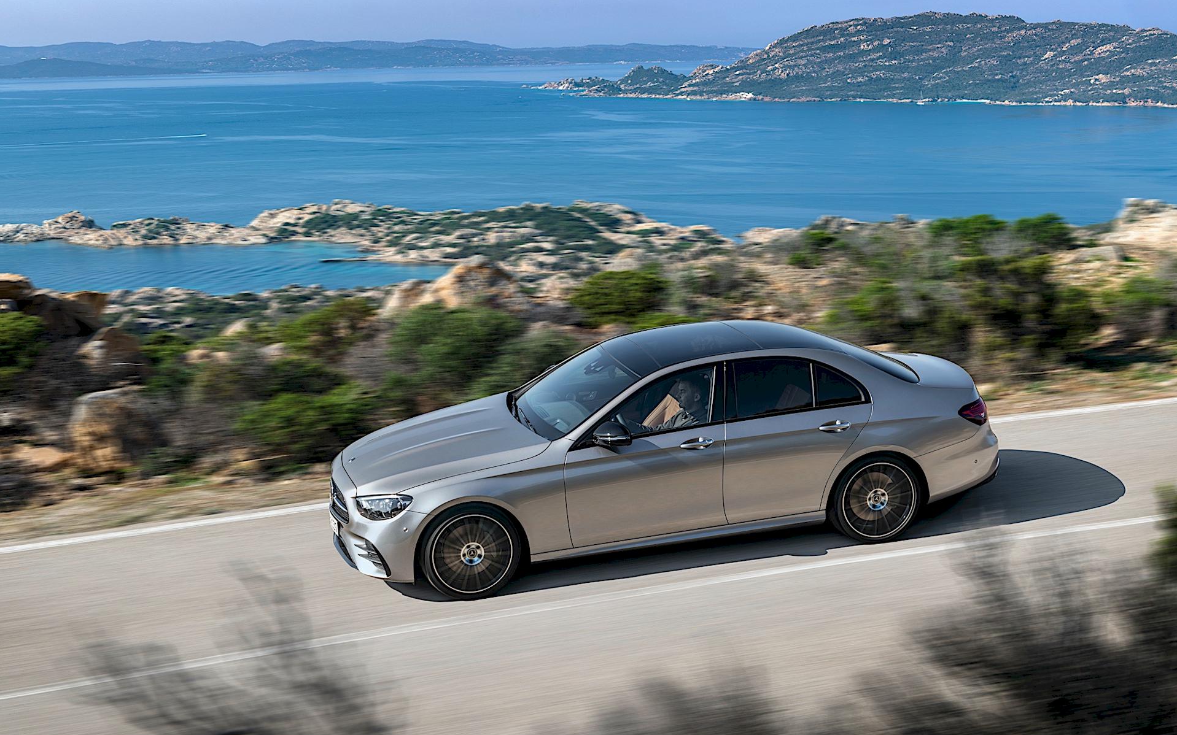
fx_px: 1572
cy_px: 371
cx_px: 589
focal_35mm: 49
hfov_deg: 41.1
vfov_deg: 26.3
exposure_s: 1/15
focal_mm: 48
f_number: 16
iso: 31
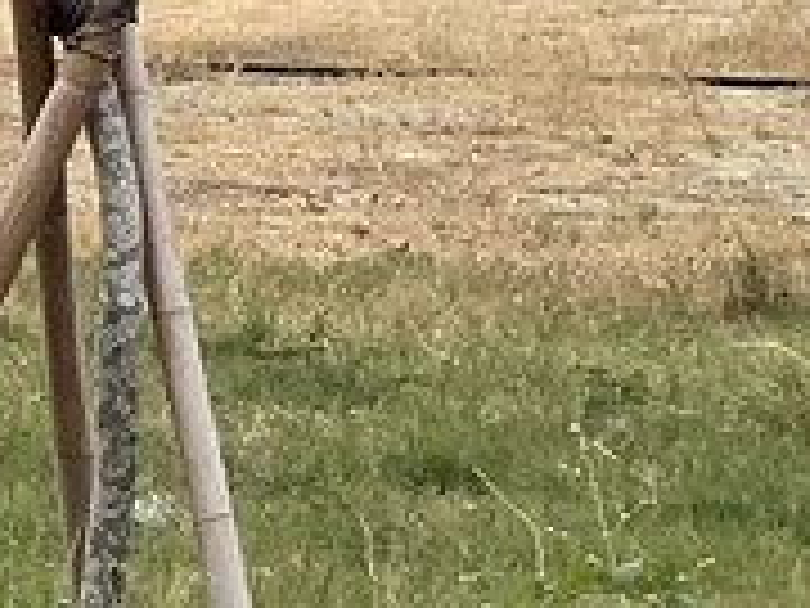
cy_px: -581
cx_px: -1060
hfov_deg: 4.3
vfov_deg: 3.2
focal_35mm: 456
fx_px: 10670
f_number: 2.8
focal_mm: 9
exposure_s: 1/791
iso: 32
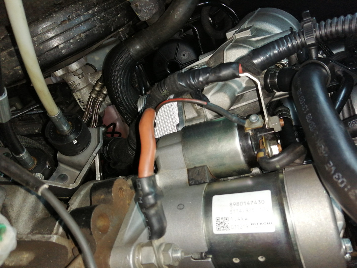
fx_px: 268
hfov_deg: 67.3
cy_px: 134
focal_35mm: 26
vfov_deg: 53.1
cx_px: 178
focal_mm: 3.46
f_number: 1.8
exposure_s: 1/50
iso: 64
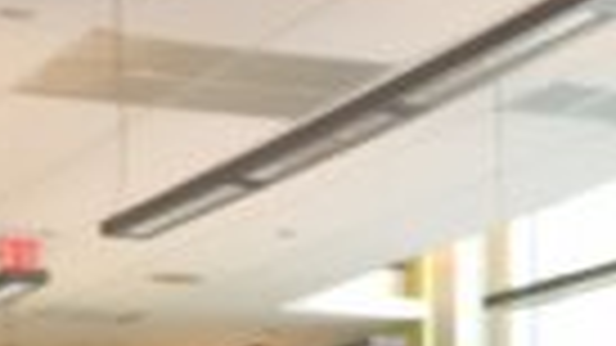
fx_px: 3021
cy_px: 1065
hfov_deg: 11.5
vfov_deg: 6.0
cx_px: 620
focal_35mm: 185
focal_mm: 4.15
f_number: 2.2
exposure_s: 1/120
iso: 50
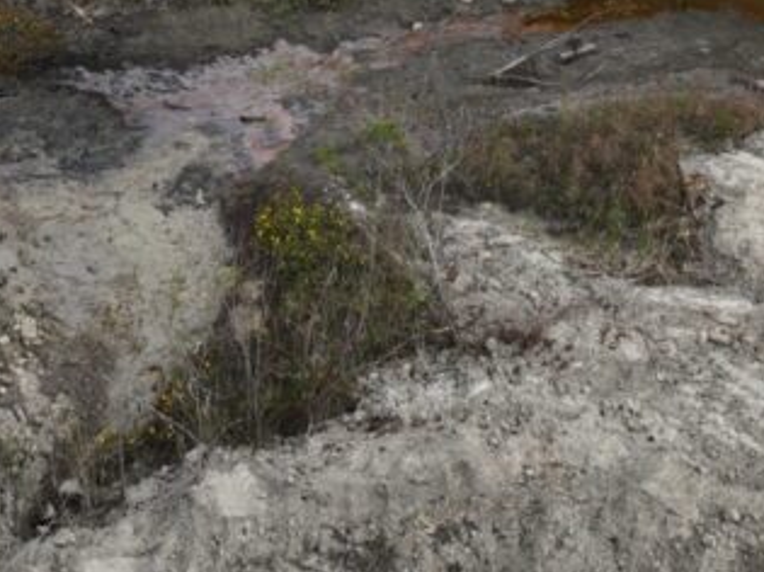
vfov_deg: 17.5
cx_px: 366
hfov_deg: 25.0
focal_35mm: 78
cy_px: -202
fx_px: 1721
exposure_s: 1/1600
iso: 110
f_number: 2.8
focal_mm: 12.29
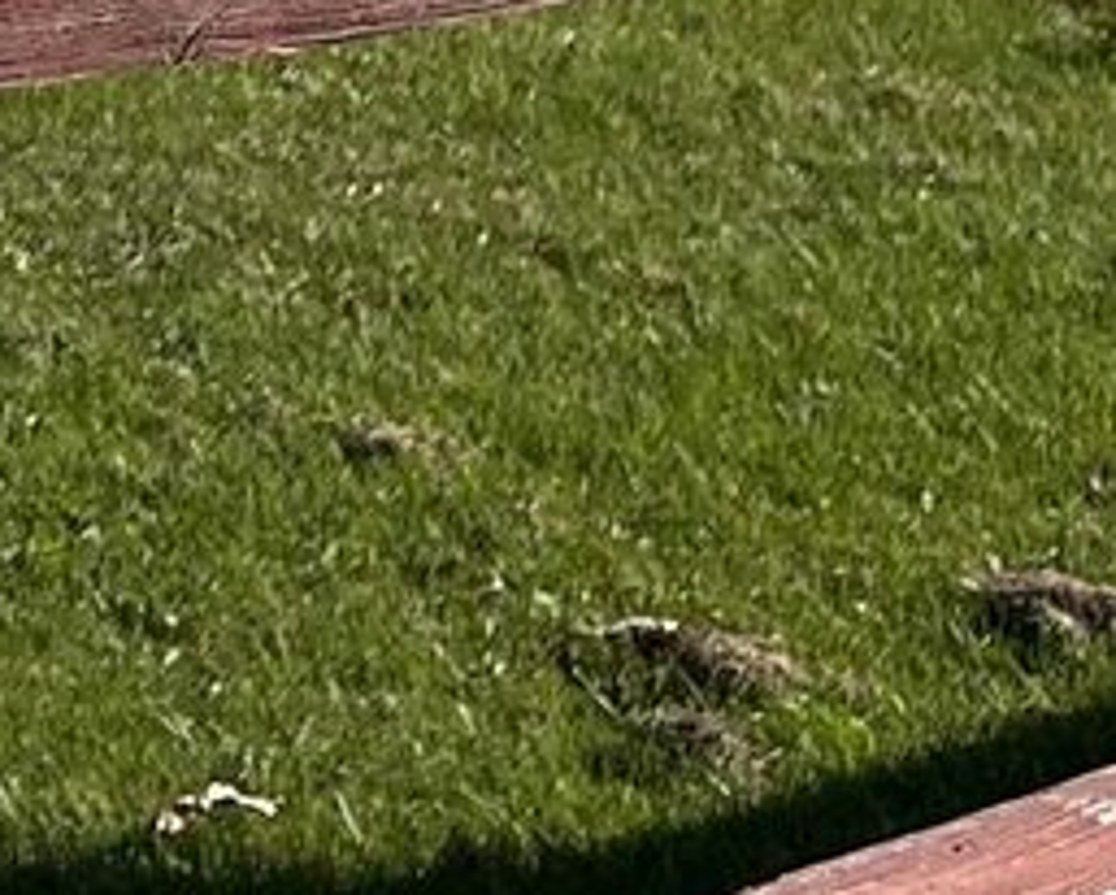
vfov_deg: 8.9
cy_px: -1186
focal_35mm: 158
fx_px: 5223
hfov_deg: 10.1
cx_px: -1819
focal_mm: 5.1
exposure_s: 1/3215
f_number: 1.6
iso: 50
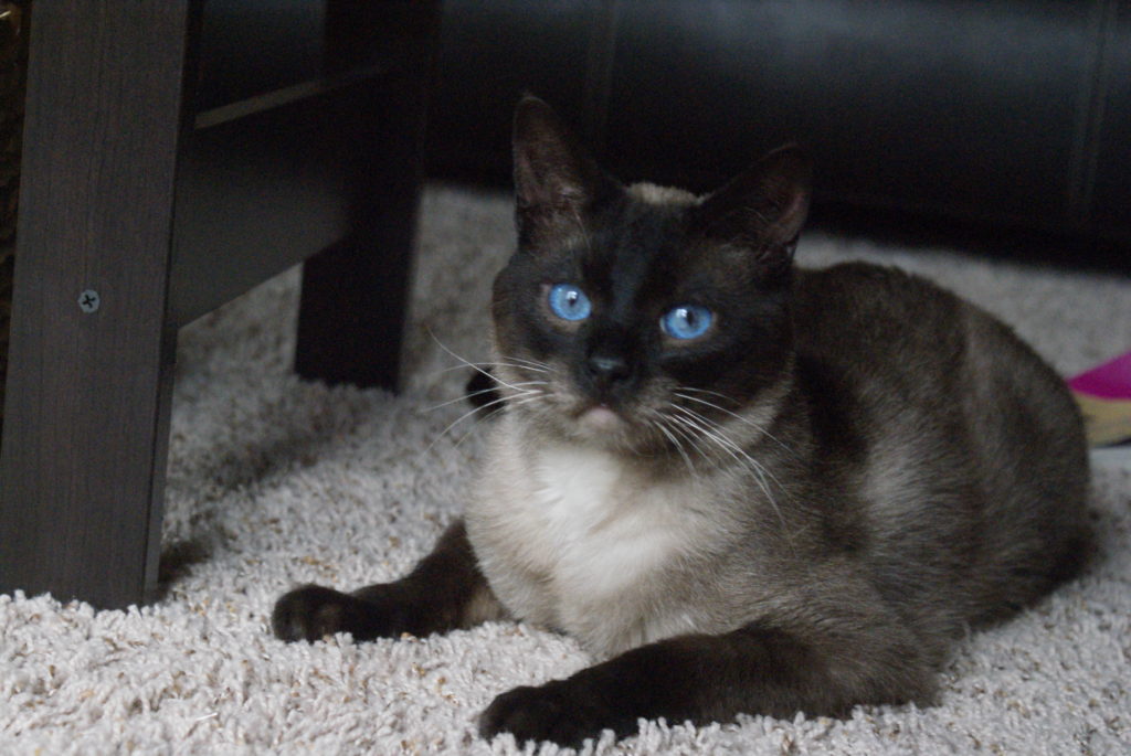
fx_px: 2830
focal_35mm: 90
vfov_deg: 15.2
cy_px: 378
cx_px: 566
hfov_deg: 22.6
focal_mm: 60
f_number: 7.1
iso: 1600
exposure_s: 1/160
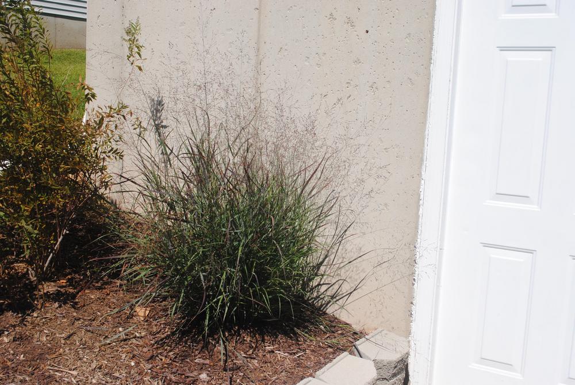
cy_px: 192
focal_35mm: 42
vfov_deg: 32.0
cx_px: 288
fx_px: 672
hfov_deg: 46.4
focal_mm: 28
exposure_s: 1/250
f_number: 8
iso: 100
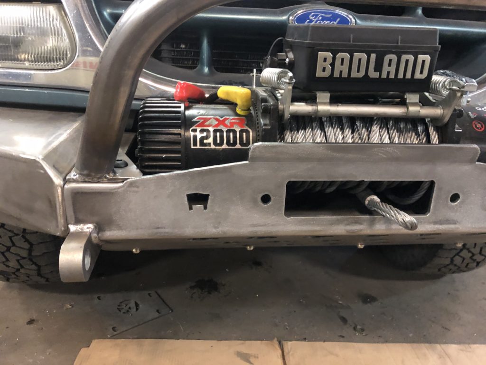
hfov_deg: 63.4
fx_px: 393
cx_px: 243
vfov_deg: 49.7
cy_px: 182
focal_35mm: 28
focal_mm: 4
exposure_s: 1/4
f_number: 1.8
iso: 80
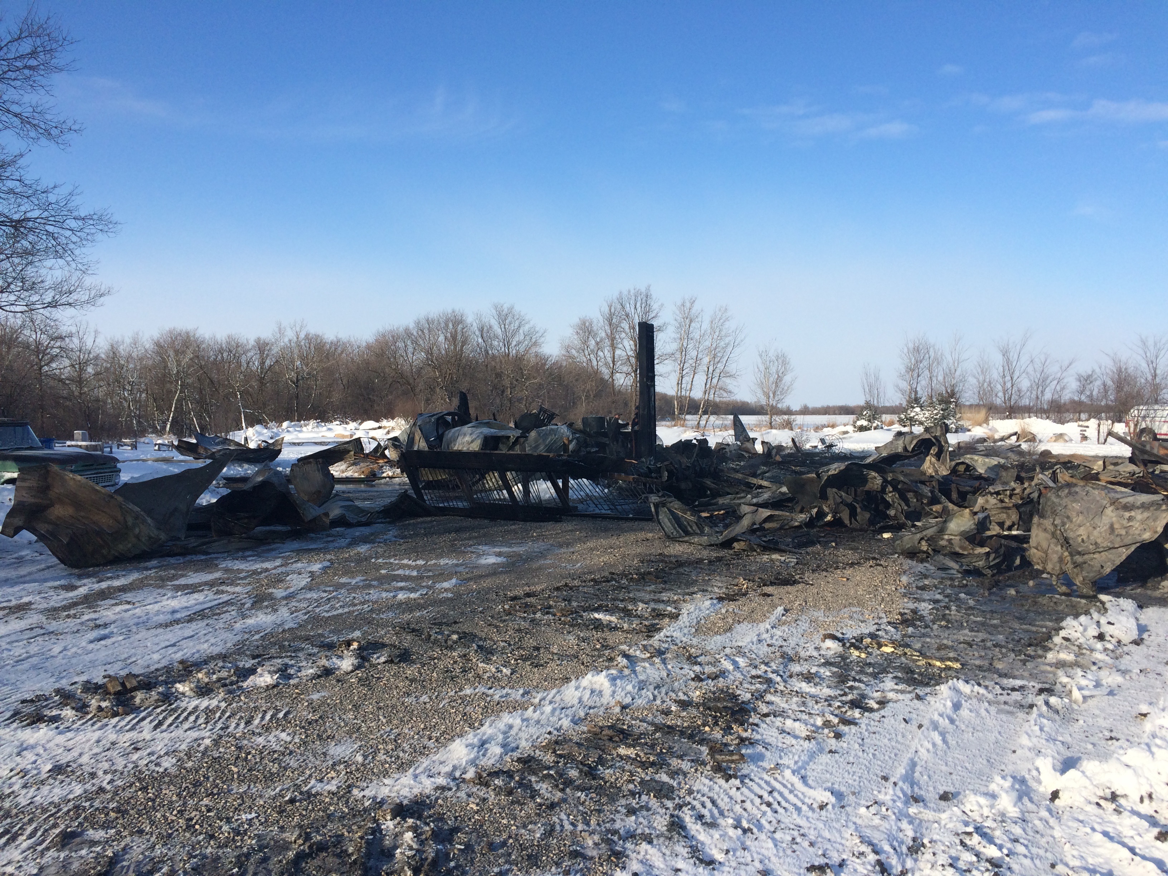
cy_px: 438
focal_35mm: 29
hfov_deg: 61.7
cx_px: 584
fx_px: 979
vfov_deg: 48.2
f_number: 2.2
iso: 32
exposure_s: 1/2283
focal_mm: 4.15
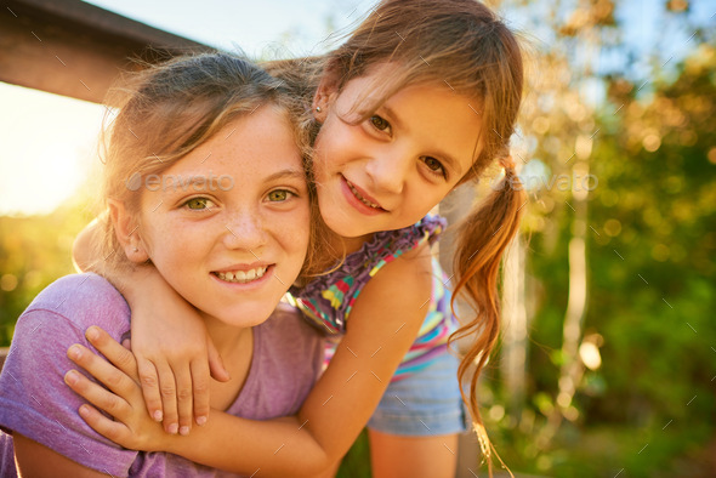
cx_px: 358
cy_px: 239
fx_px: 696
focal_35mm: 35
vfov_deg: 37.9
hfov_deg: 54.4
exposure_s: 1/500
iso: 100
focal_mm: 35
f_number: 2.2
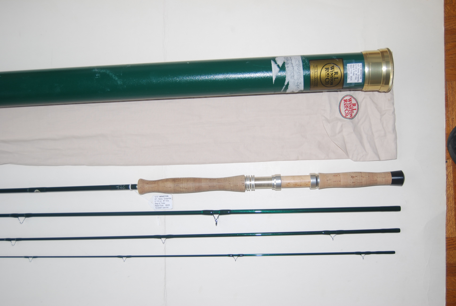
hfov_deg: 49.5
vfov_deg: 34.3
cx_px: 228
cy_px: 153
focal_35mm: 39
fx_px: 495
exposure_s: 1/60
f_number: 4.2
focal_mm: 26
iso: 100
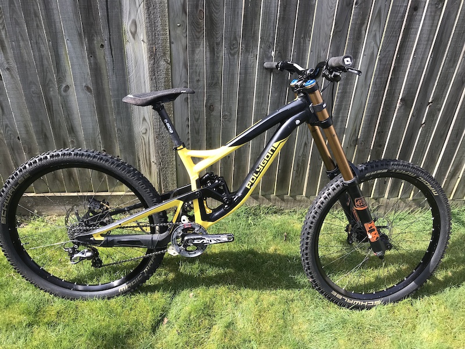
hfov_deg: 63.4
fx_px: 376
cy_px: 174
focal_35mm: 28
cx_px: 232
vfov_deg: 49.7
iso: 20
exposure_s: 1/507
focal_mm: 3.99
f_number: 1.8
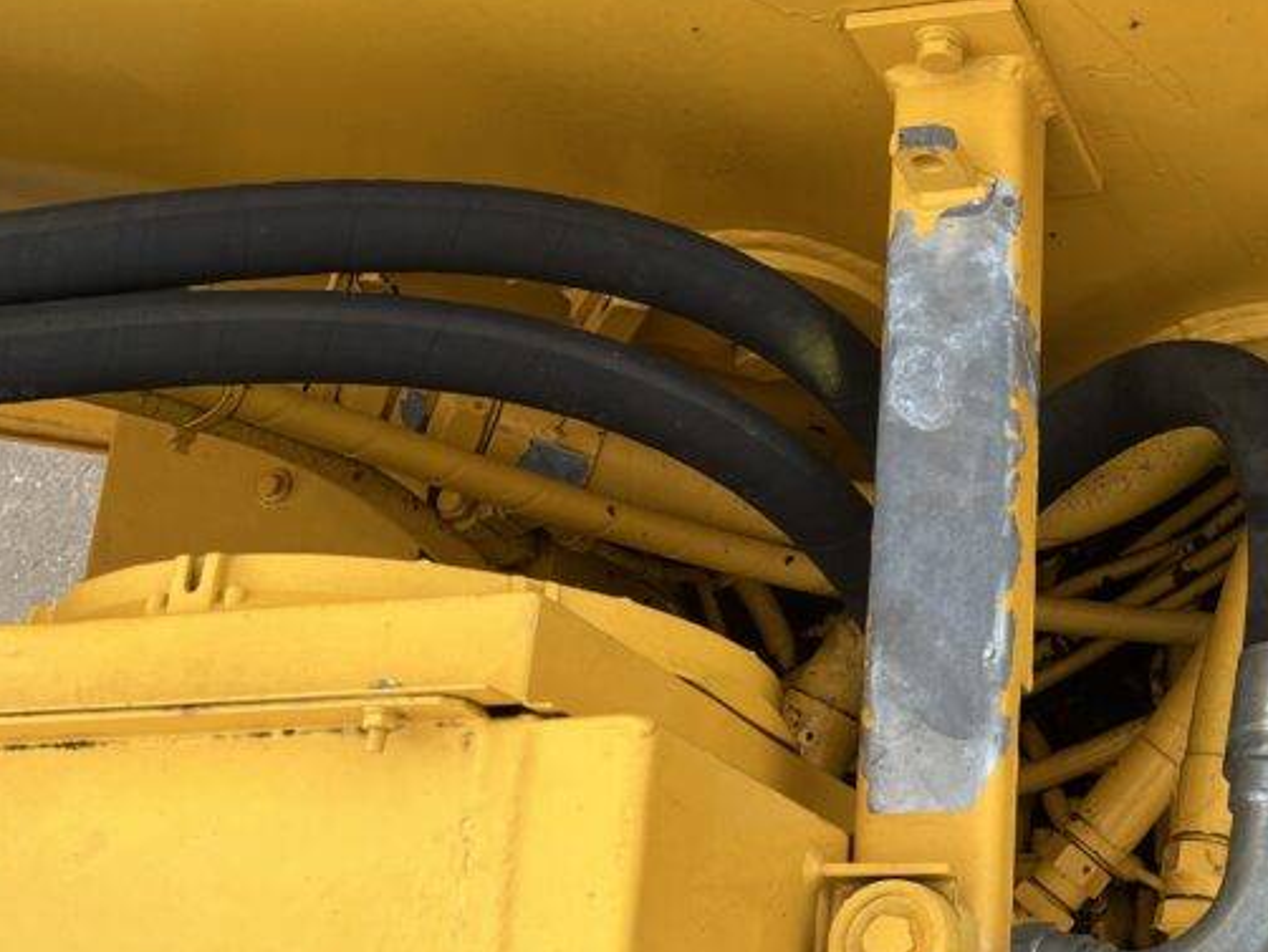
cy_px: 614
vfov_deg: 27.4
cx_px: 1271
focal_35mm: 53
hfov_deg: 33.1
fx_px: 1942
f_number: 1.5
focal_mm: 5.7
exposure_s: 1/506
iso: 50
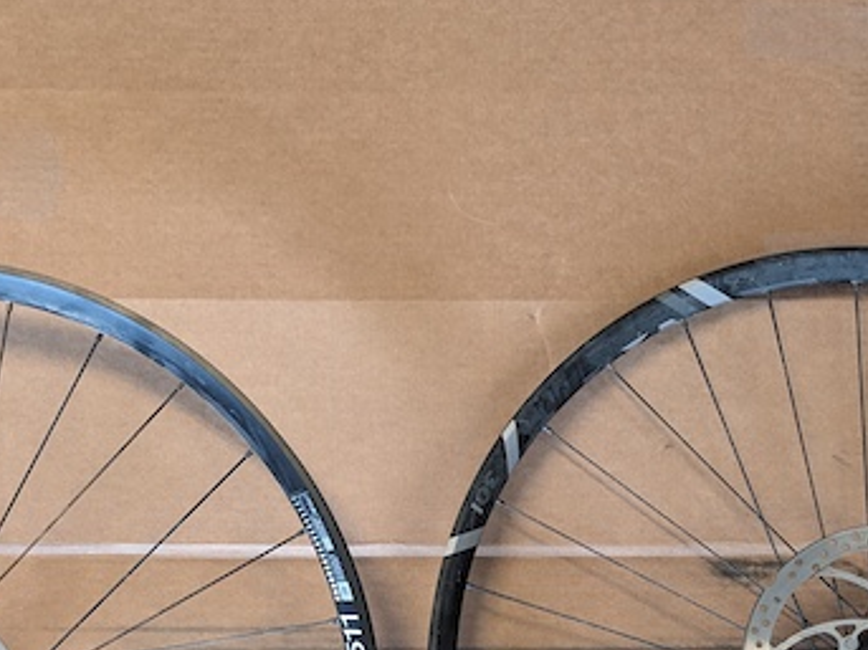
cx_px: 407
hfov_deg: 30.7
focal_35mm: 63
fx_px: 1579
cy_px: 665
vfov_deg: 22.3
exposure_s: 1/24
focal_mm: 4.38
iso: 74
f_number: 1.73
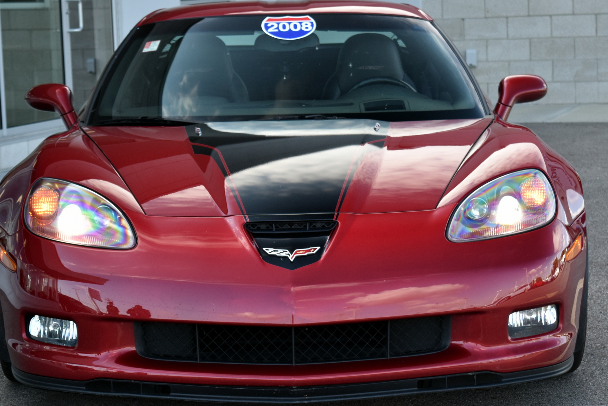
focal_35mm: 72
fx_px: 1217
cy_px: 203
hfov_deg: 28.1
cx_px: 304
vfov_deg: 19.0
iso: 400
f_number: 5.3
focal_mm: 48
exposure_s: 1/125
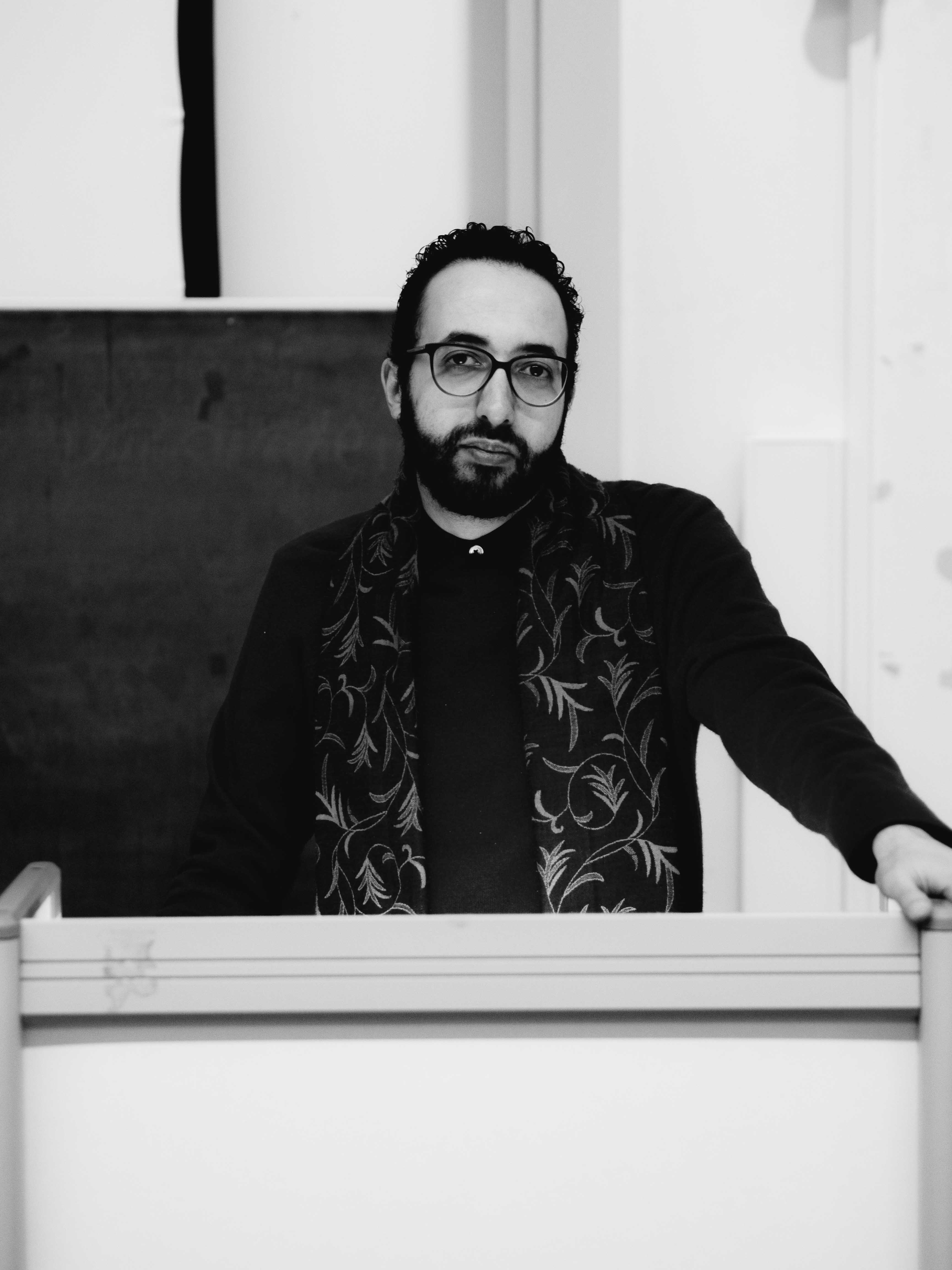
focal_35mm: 90
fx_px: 3300
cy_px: 635
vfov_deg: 21.8
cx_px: 476
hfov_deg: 16.4
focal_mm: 45
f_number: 1.8
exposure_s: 1/100
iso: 1000
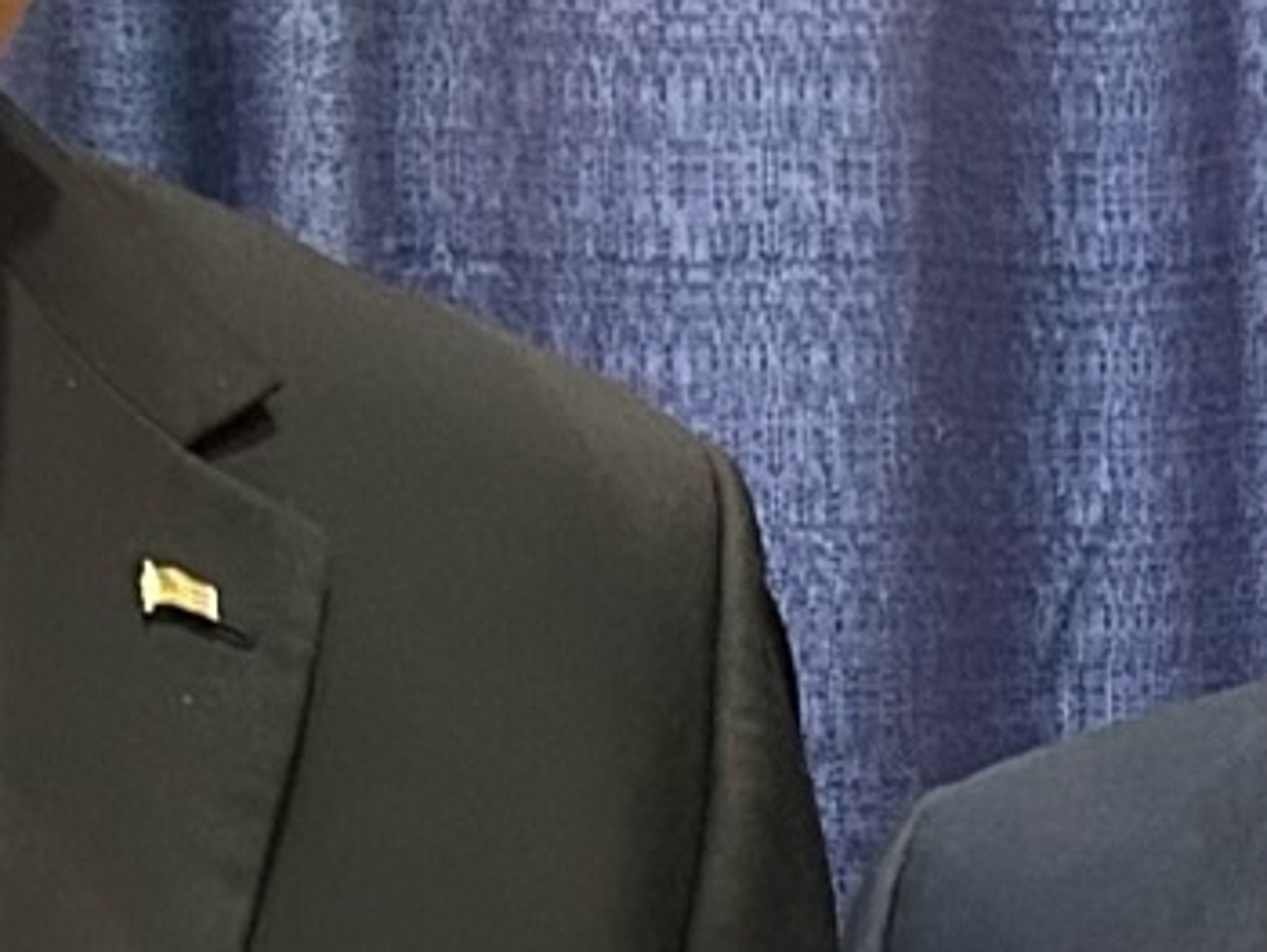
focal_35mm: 152
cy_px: 1374
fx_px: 5567
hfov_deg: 12.7
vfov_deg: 9.5
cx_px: 1434
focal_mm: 5.7
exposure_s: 1/40
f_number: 1.5
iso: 400
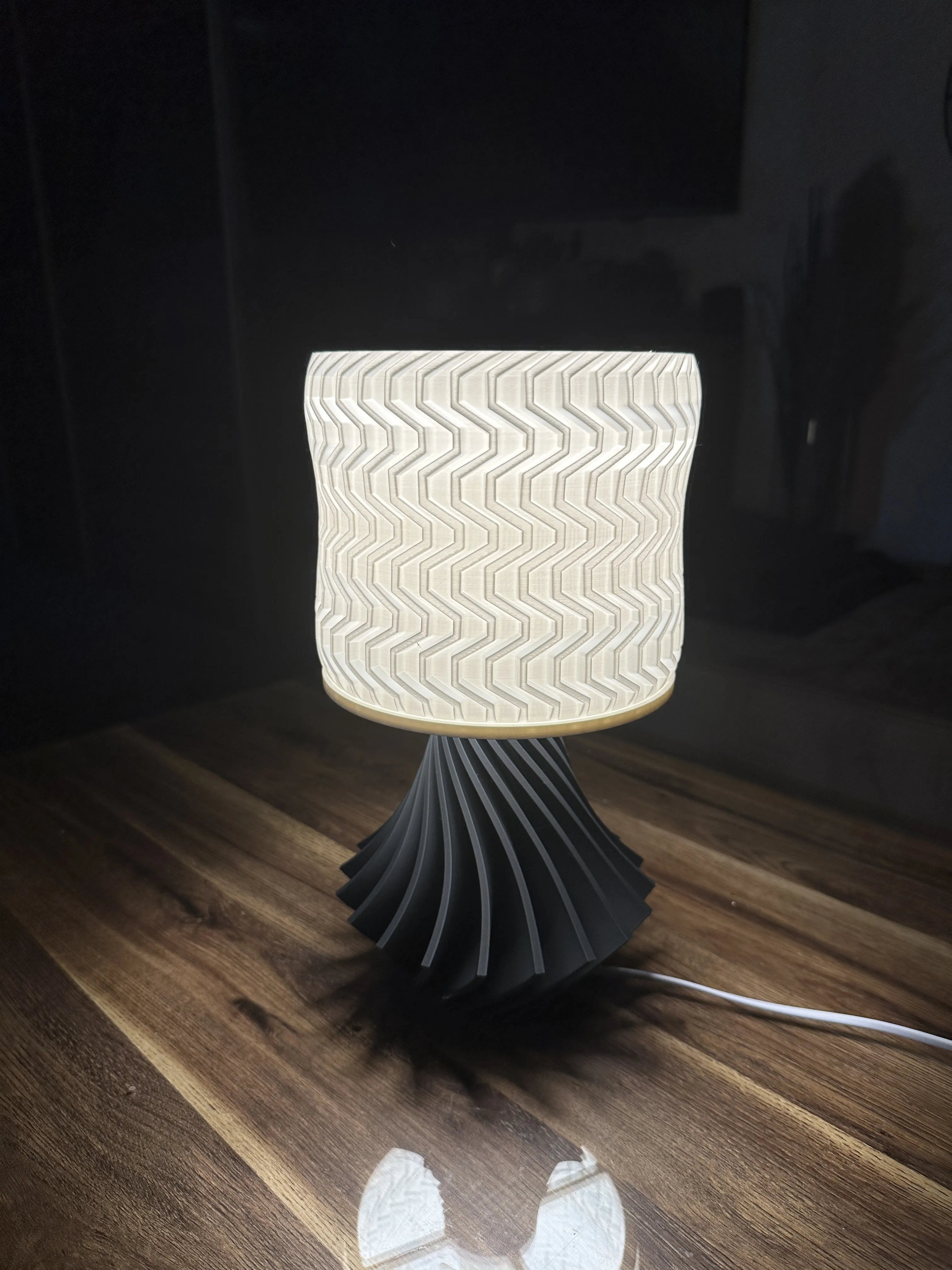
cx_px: 476
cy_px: 635
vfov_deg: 71.6
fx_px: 880
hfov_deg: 56.8
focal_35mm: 24
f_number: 1.78
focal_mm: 6.86
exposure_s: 1/200
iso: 80
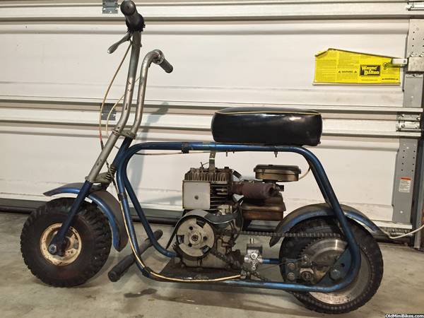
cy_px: 159
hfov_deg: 61.7
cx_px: 212
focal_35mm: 29
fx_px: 355
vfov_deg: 48.2
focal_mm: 4.15
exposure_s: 1/30
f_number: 2.2
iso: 250
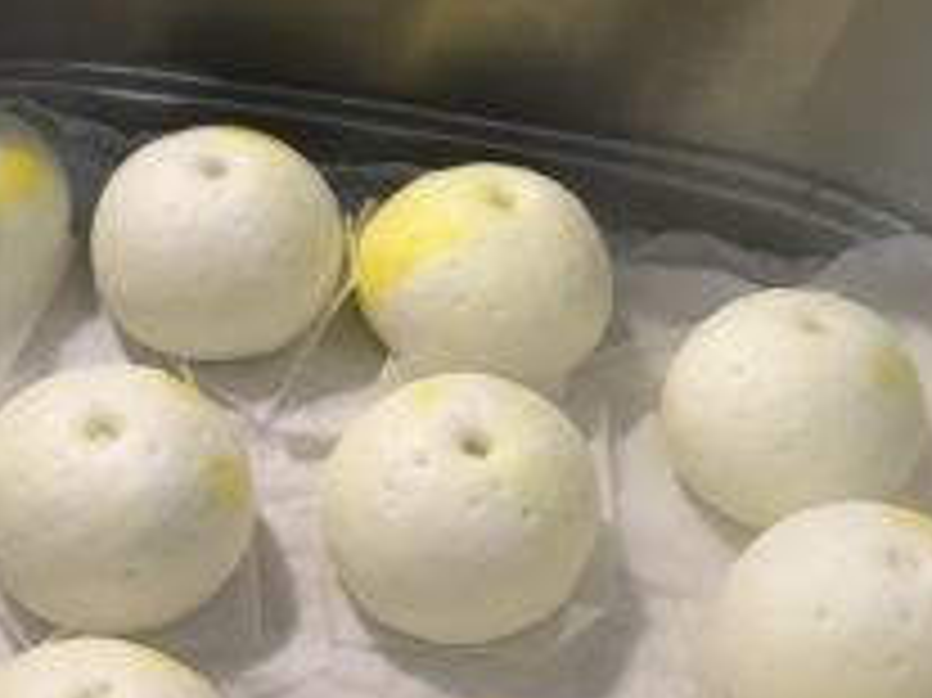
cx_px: 203
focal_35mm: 63
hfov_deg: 30.1
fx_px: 1695
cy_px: 637
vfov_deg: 22.7
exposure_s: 1/24
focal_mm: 4.15
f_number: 2.2
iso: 200
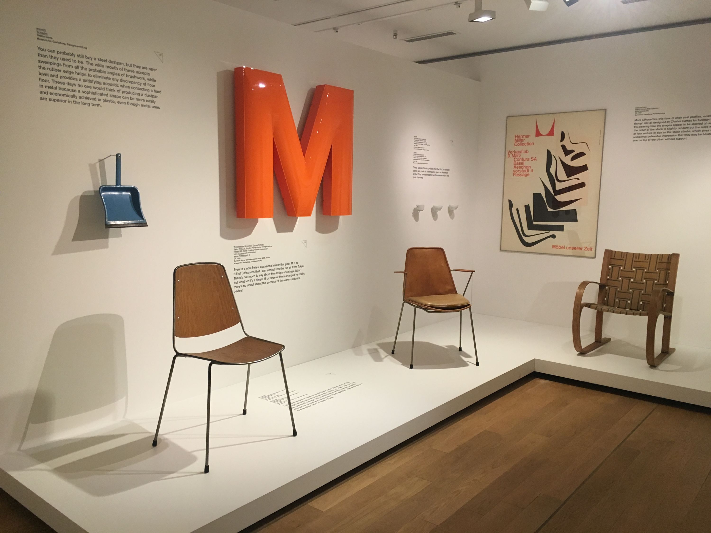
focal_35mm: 29
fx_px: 596
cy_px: 266
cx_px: 356
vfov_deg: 48.2
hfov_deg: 61.7
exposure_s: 1/33
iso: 125
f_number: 2.2
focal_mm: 4.15
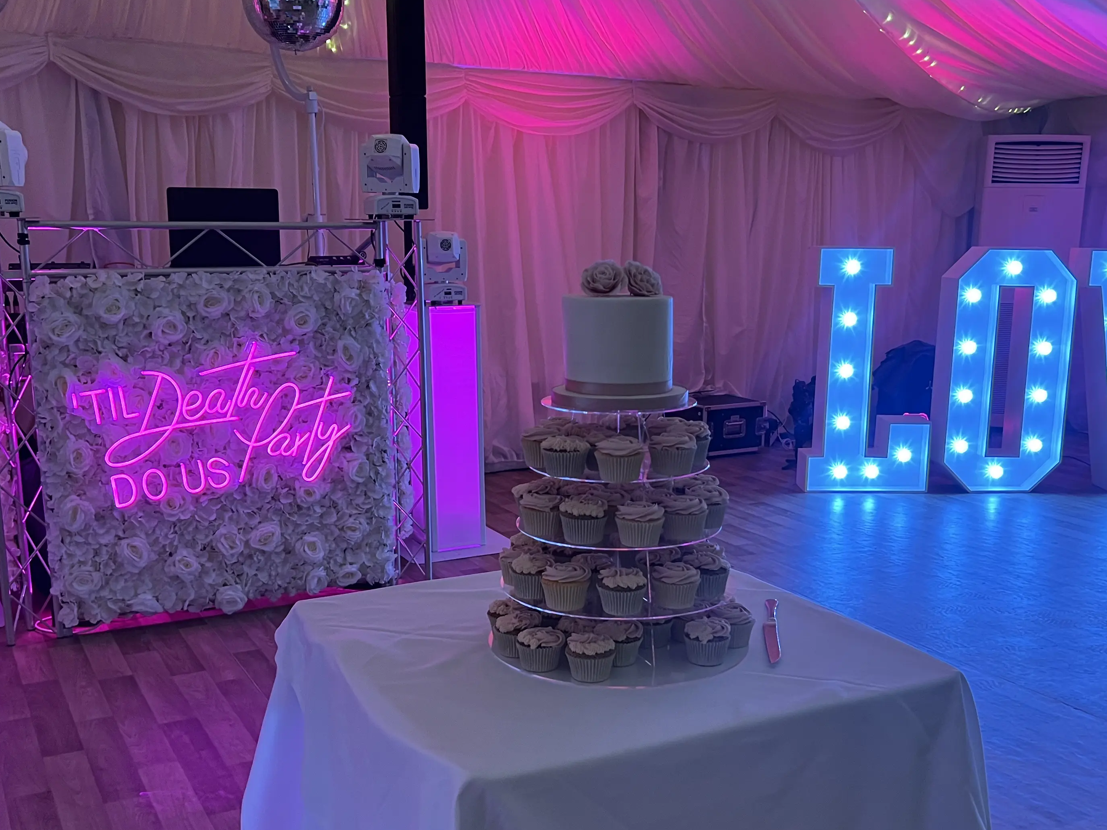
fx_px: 1215
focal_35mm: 38
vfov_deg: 37.6
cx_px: 553
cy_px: 485
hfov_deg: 49.0
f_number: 1.5
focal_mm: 5.7
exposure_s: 1/50
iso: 160
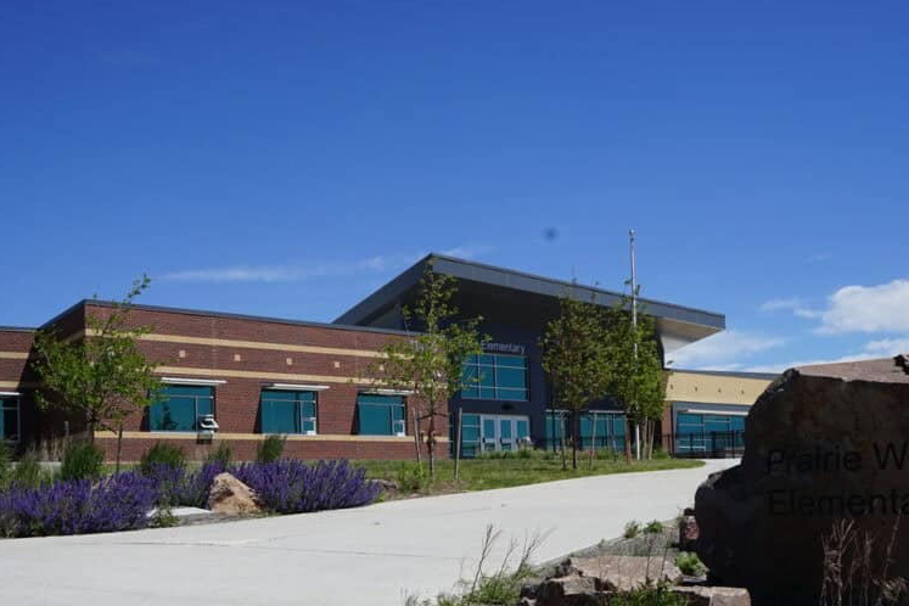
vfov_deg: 29.4
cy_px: 460
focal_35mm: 45
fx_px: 1136
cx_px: 414
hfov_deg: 43.6
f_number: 11
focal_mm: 28
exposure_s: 1/200
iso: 100
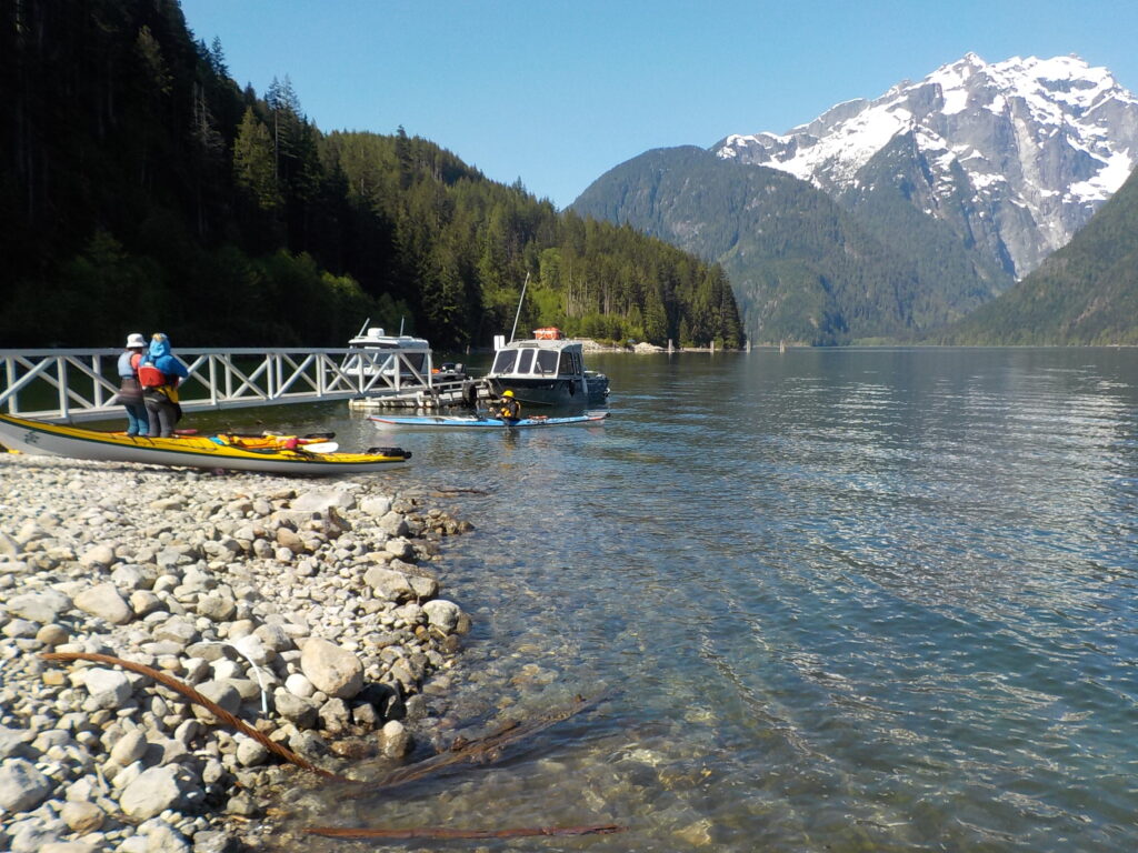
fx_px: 986
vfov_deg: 46.8
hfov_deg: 60.0
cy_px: 426
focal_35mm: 30
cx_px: 569
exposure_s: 1/800
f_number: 3.3
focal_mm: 4.1
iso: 125
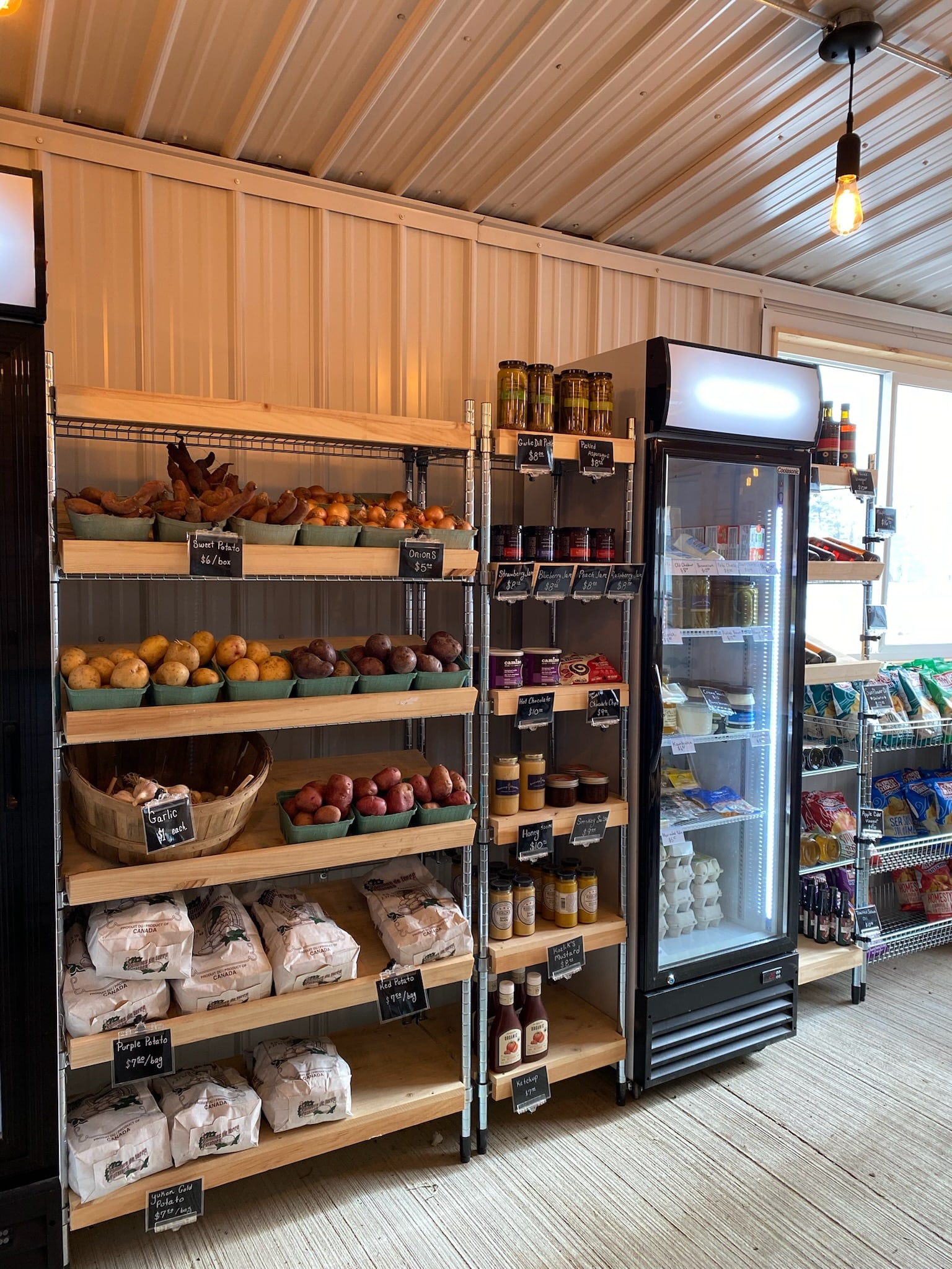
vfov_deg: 67.3
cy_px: 634
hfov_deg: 53.1
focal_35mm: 26
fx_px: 953
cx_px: 476
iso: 125
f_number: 1.8
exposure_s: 1/120
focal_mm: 4.25
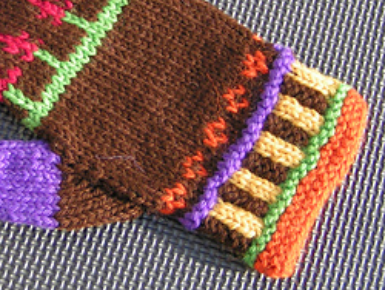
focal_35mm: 76
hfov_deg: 25.3
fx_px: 846
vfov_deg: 19.3
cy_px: 70
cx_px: 92
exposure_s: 1/125
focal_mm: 5.8
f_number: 2.8
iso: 50
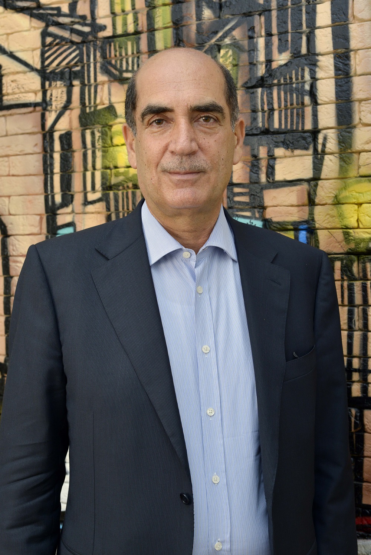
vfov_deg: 39.6
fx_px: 772
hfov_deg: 27.0
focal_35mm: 50
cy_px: 278
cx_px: 186
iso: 320
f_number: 7.1
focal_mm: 50
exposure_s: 1/250
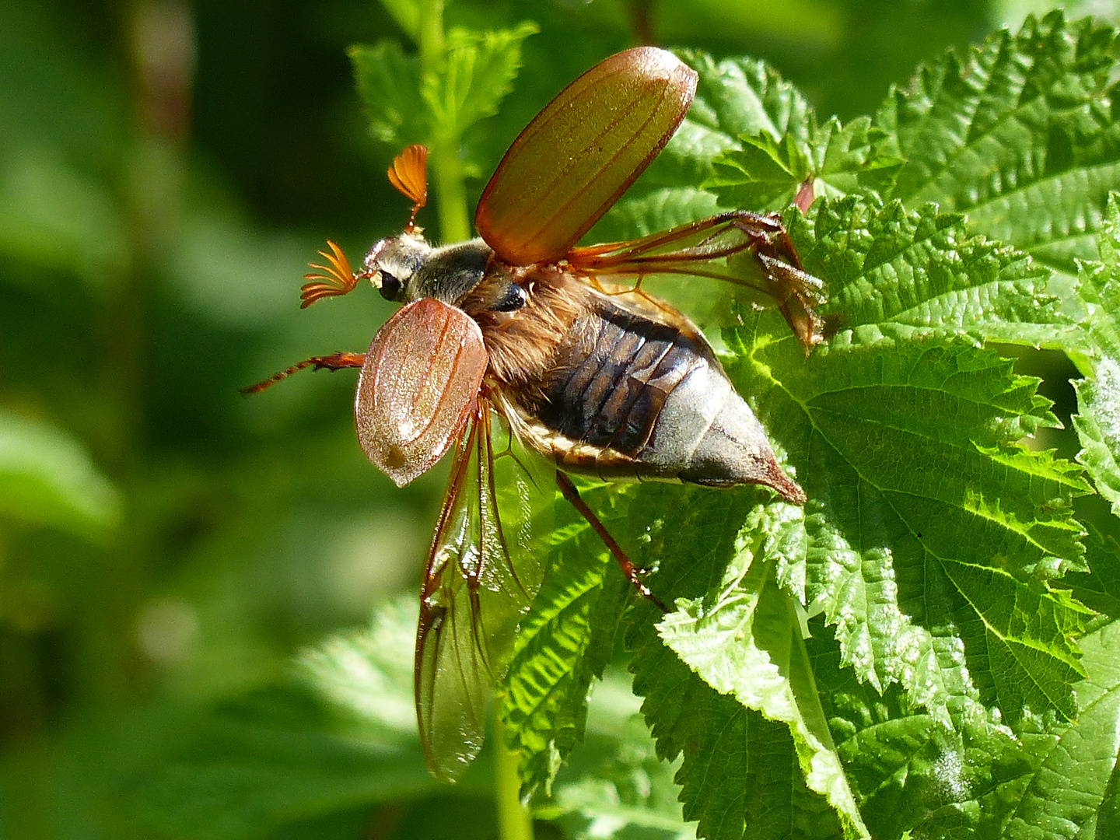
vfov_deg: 1.2
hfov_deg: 1.7
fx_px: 38826
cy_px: 420
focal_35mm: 1200
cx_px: 560
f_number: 4
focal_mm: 108
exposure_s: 1/400
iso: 100
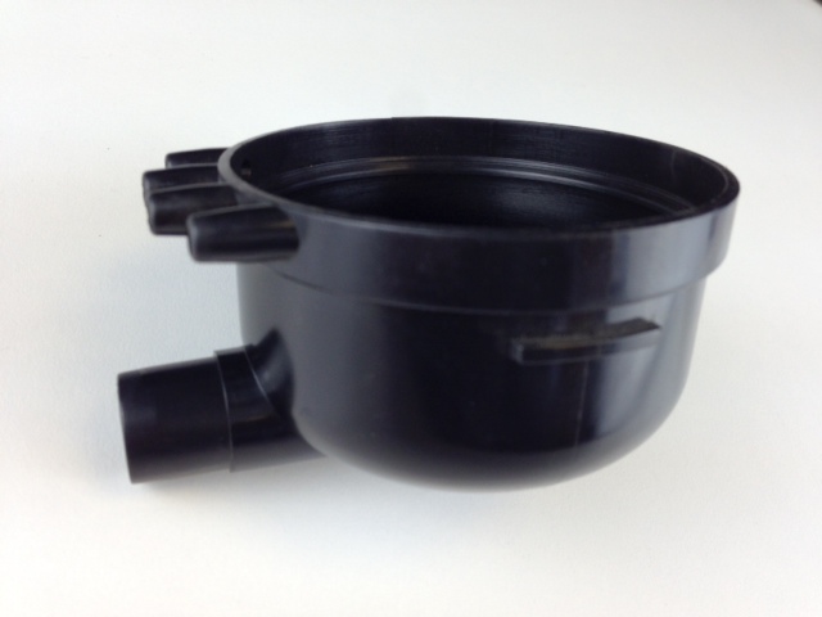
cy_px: 308
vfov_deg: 42.9
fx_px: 784
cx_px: 411
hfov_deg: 55.4
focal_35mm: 33
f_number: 2.4
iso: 80
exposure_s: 1/120
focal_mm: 4.13
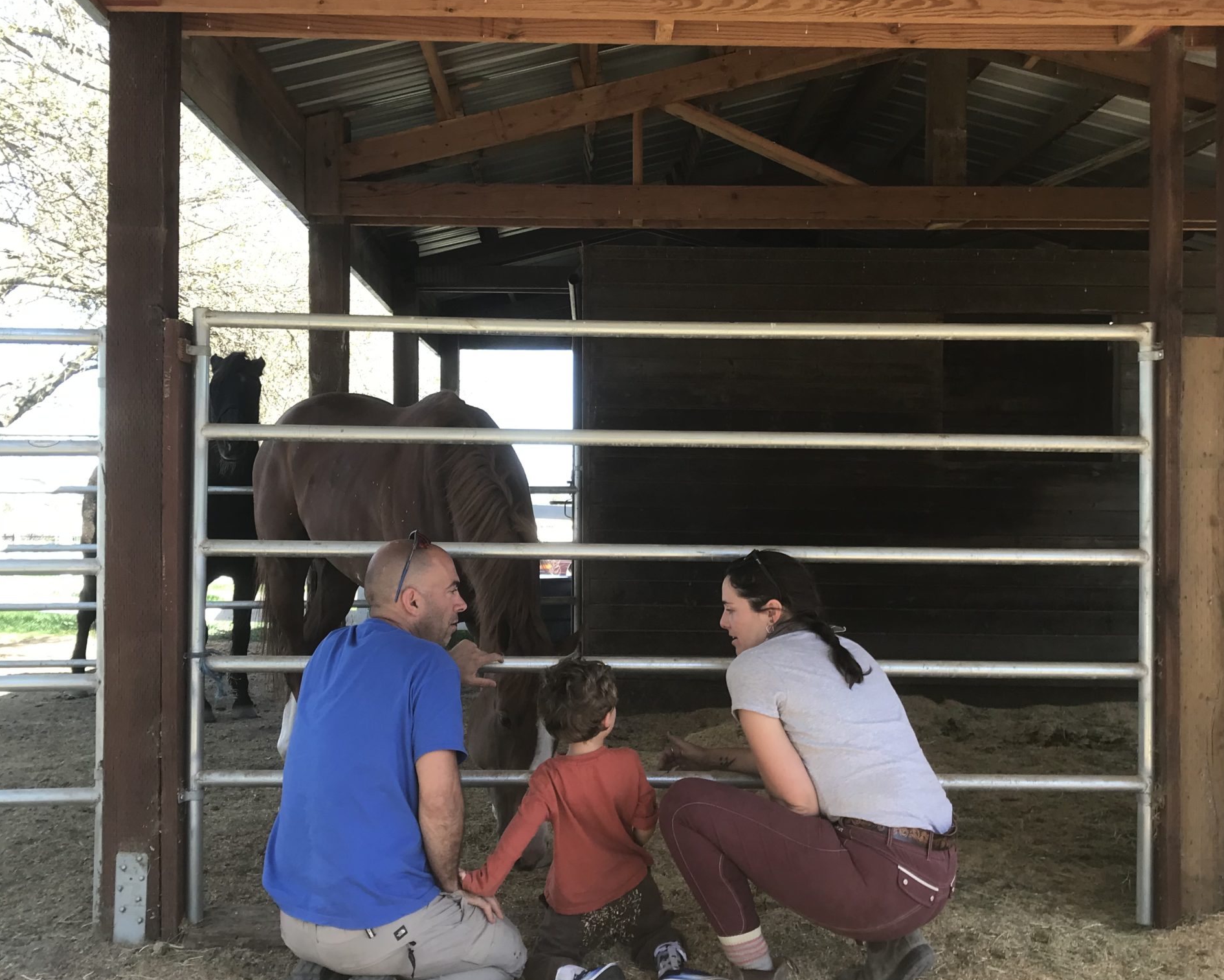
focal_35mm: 37
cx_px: 618
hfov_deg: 49.1
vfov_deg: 40.1
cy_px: 460
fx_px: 1340
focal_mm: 3.99
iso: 20
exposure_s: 1/202
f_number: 1.8
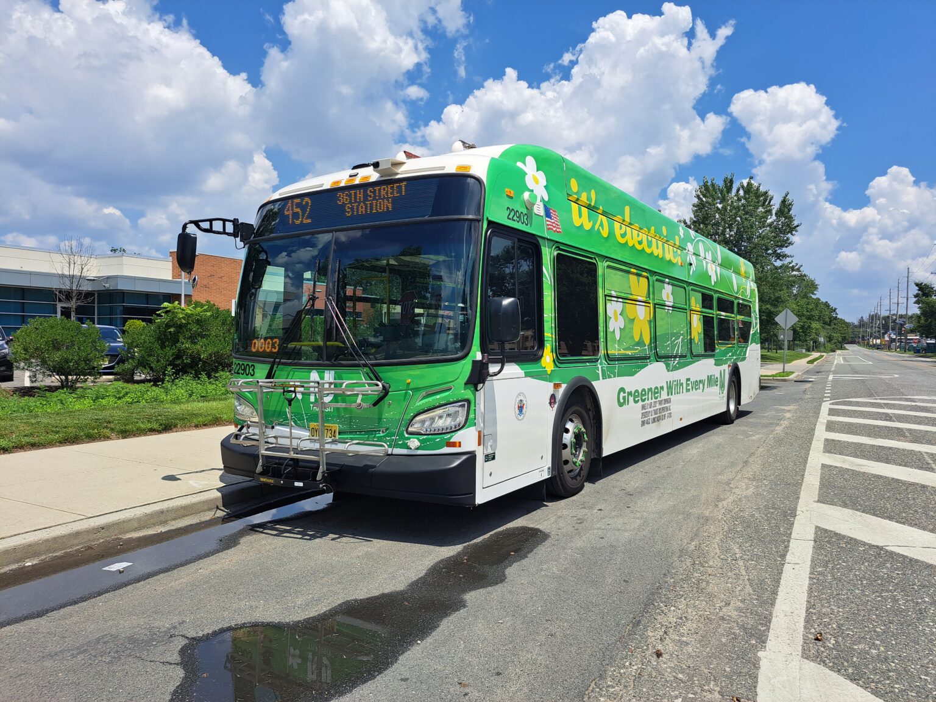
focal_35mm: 24
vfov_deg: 56.8
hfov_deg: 71.6
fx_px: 649
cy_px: 351
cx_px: 468
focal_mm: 5.23
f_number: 1.8
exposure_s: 1/2123
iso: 50
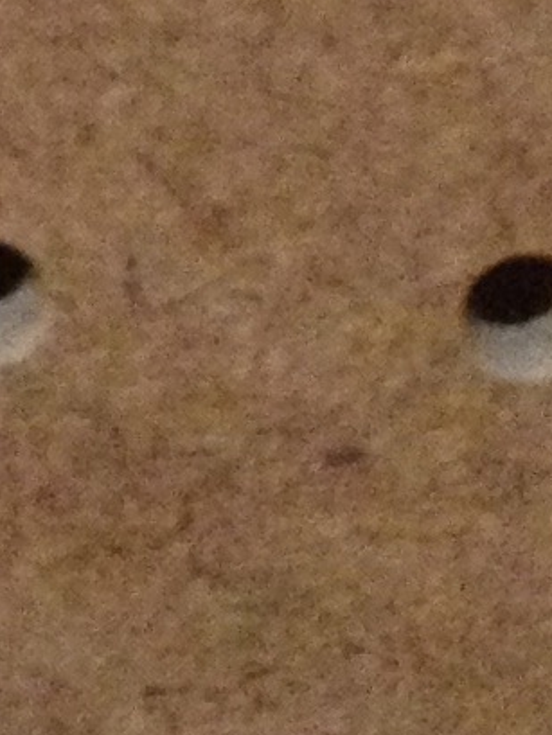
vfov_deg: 6.7
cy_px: -1094
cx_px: -937
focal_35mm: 279
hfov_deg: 5.1
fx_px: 5929
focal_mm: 4.28
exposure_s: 1/20
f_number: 2.4
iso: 400
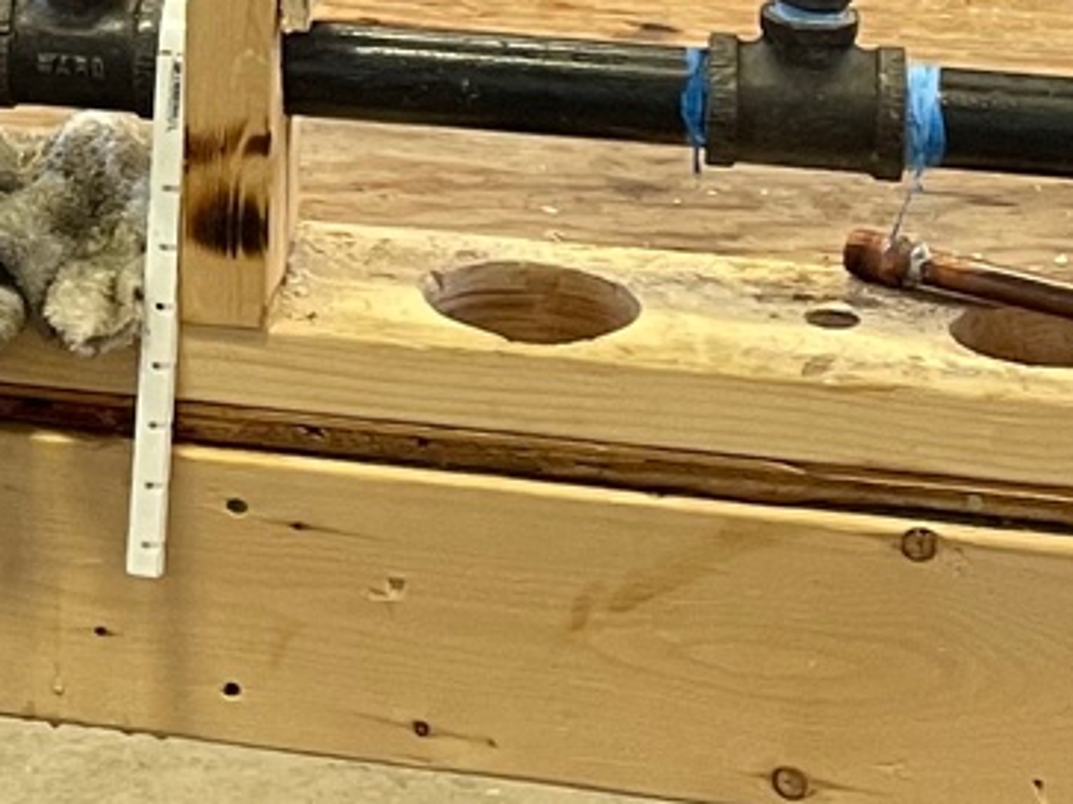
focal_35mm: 144
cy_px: -406
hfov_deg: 12.3
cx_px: -1008
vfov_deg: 10.0
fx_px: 4464
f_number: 1.6
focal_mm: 4.2
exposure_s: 1/60
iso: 100
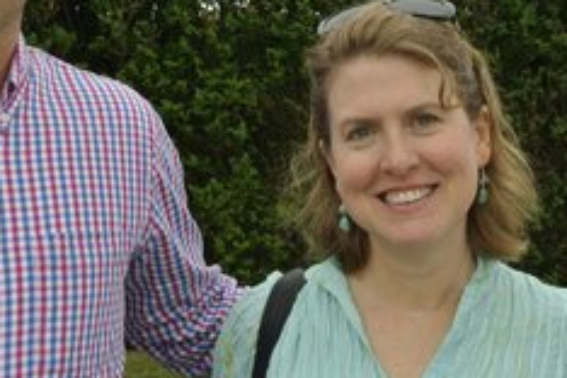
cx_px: 368
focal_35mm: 87
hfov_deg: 23.3
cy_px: 131
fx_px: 1370
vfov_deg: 15.7
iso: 100
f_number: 9
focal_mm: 12.7
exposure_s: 1/60
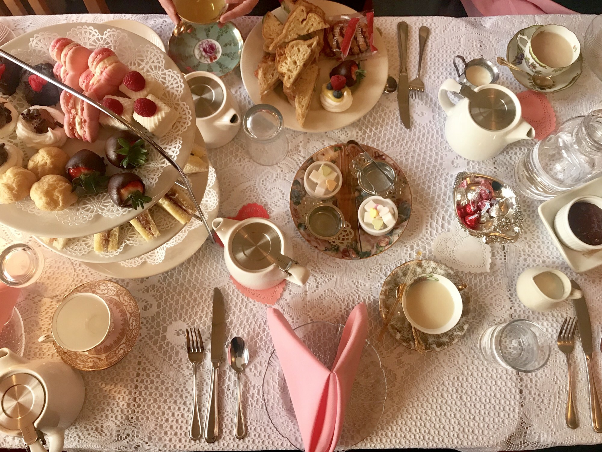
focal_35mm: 28
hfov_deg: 63.4
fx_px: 487
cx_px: 301
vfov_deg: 49.7
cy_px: 226
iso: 40
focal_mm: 3.99
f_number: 1.8
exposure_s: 1/30
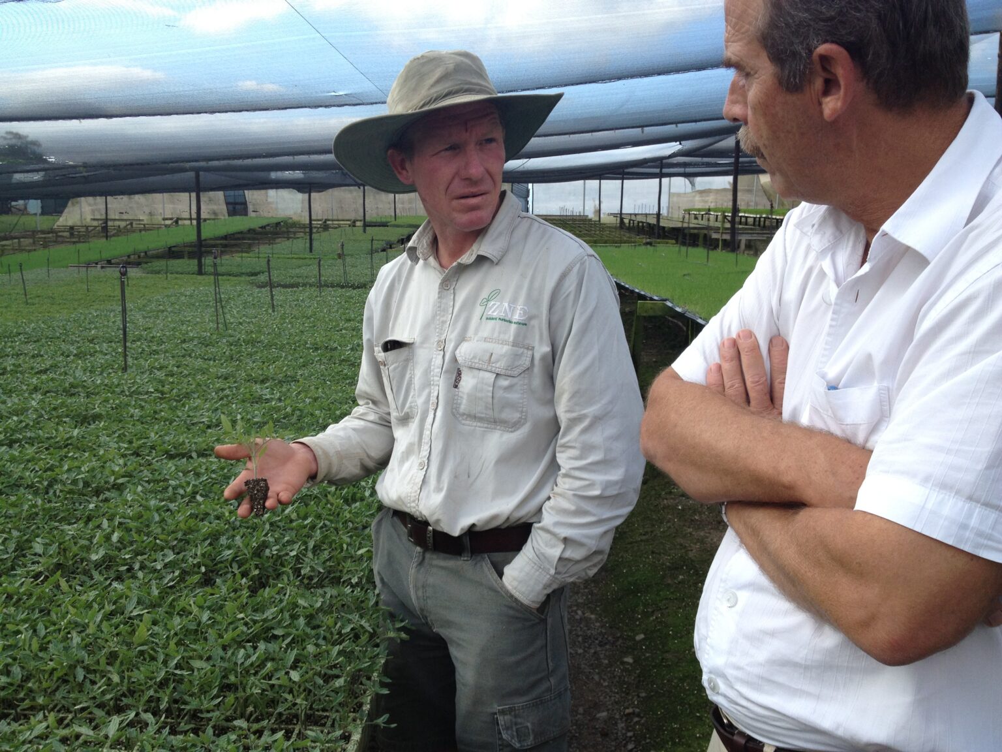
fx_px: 1013
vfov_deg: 40.7
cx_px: 501
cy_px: 376
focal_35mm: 35
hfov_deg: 52.6
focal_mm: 4.28
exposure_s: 1/665
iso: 80
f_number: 2.4
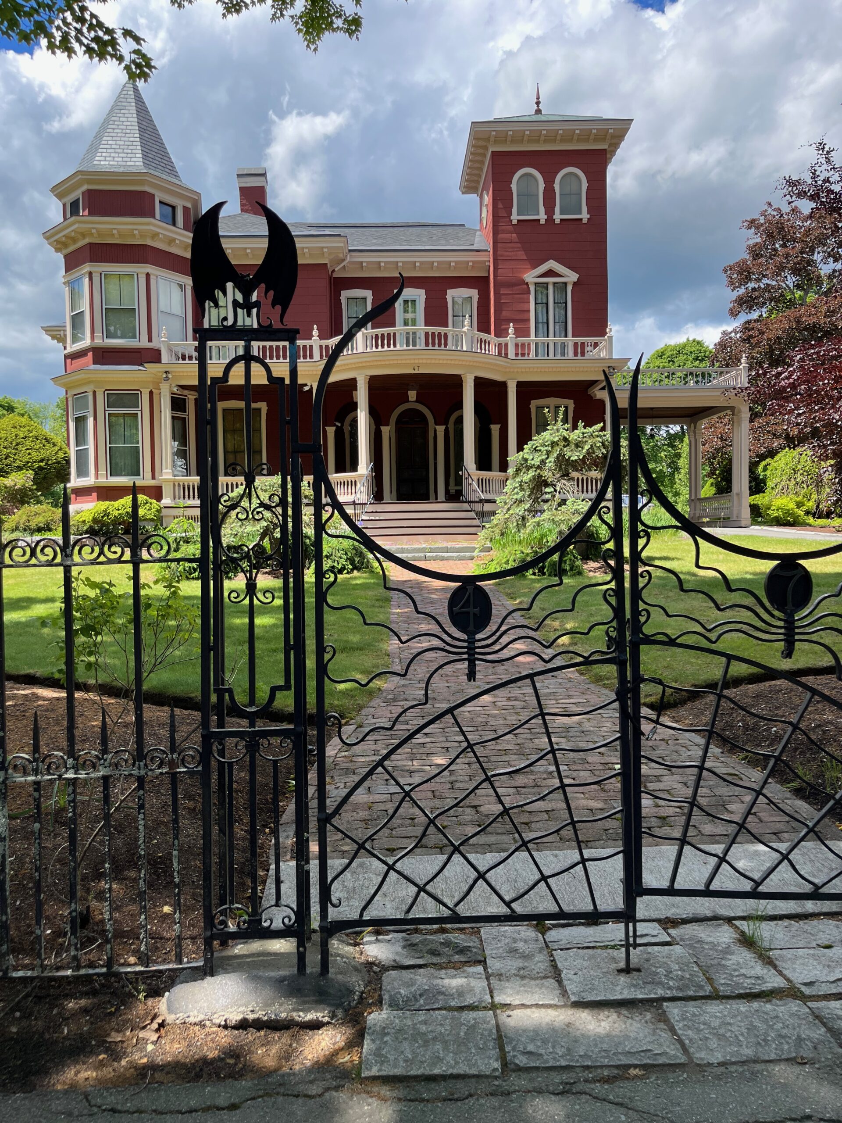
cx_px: 421
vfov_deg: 67.3
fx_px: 843
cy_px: 562
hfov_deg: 53.1
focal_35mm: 26
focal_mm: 5.1
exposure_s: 1/1225
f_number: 1.6
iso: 50
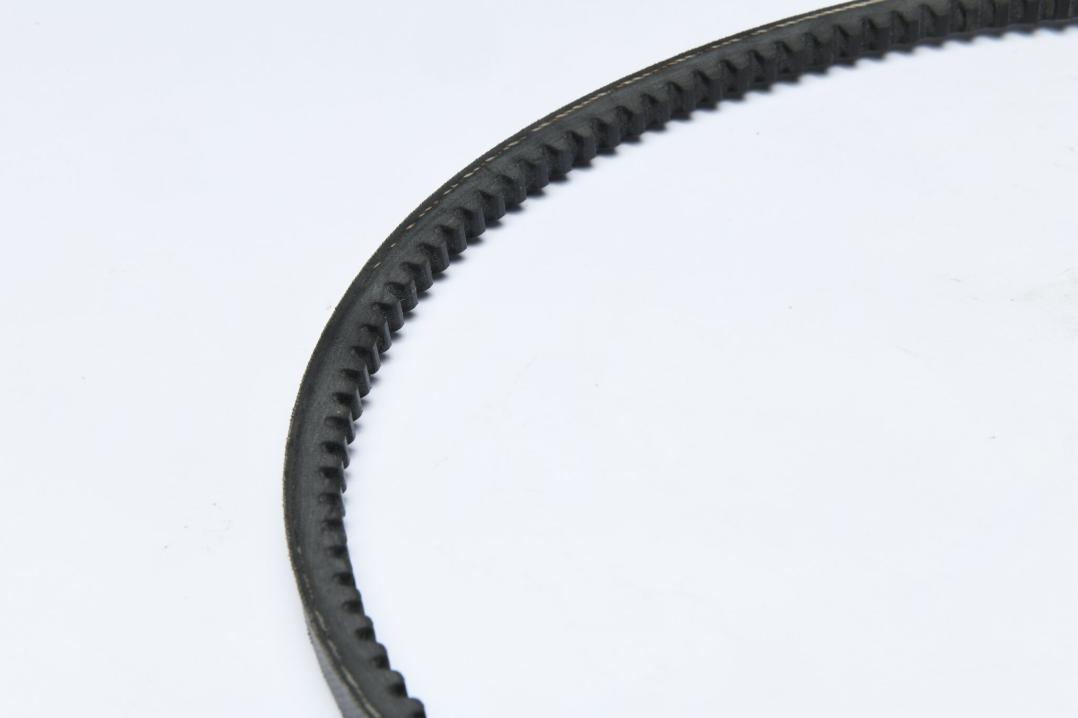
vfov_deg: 19.5
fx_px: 2096
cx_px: 539
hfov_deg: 28.8
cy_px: 359
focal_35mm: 70
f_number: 22
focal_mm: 70
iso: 500
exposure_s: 1/200
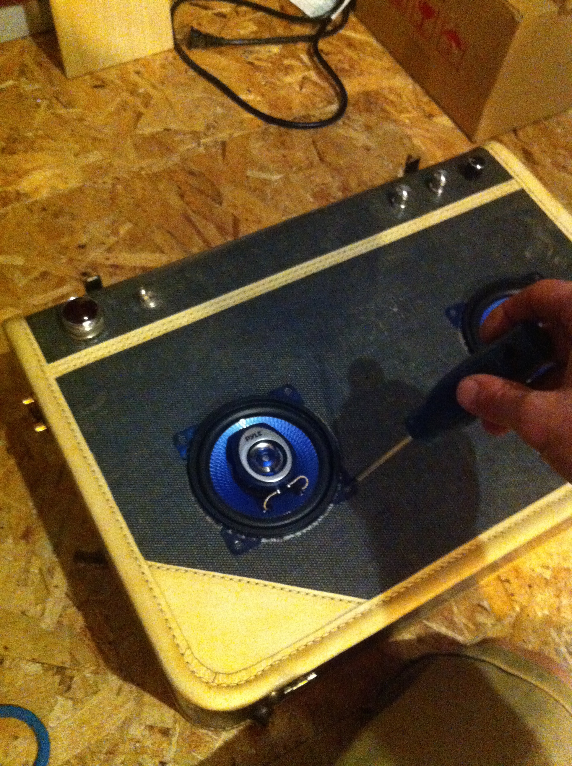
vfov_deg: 52.7
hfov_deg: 40.6
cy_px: 383
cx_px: 286
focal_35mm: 35
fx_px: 773
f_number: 2.8
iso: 1000
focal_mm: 3.85
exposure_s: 1/15
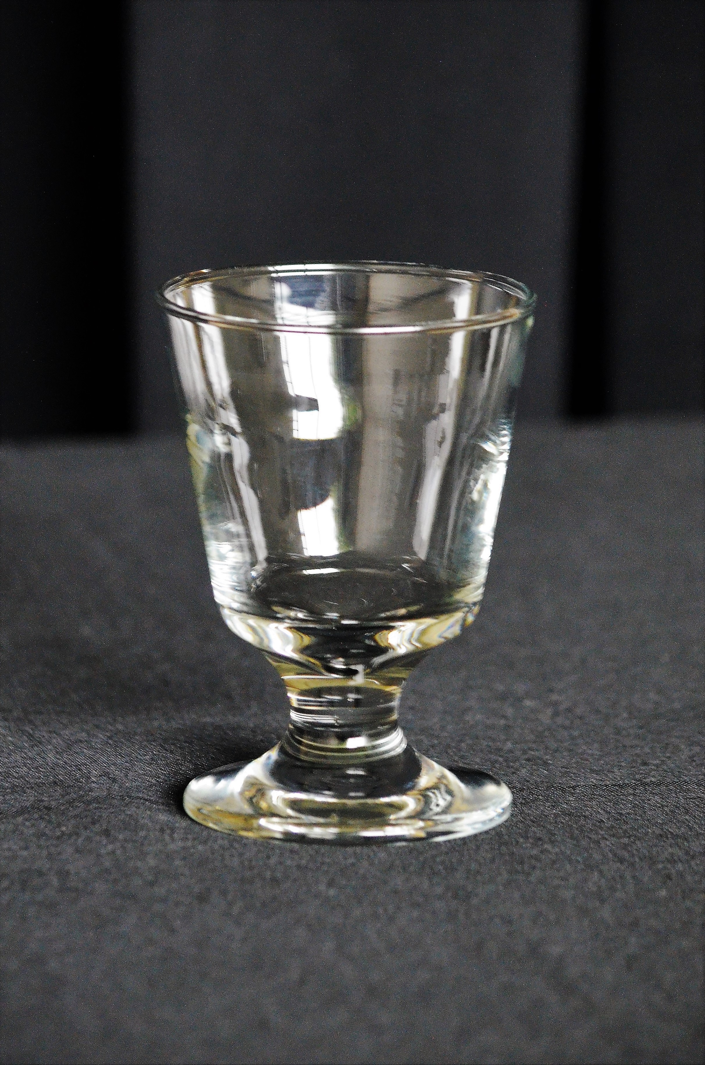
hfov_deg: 5.9
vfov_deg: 8.9
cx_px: 352
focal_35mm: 232
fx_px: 6862
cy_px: 532
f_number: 5
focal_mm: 155
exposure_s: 1/25
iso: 3200
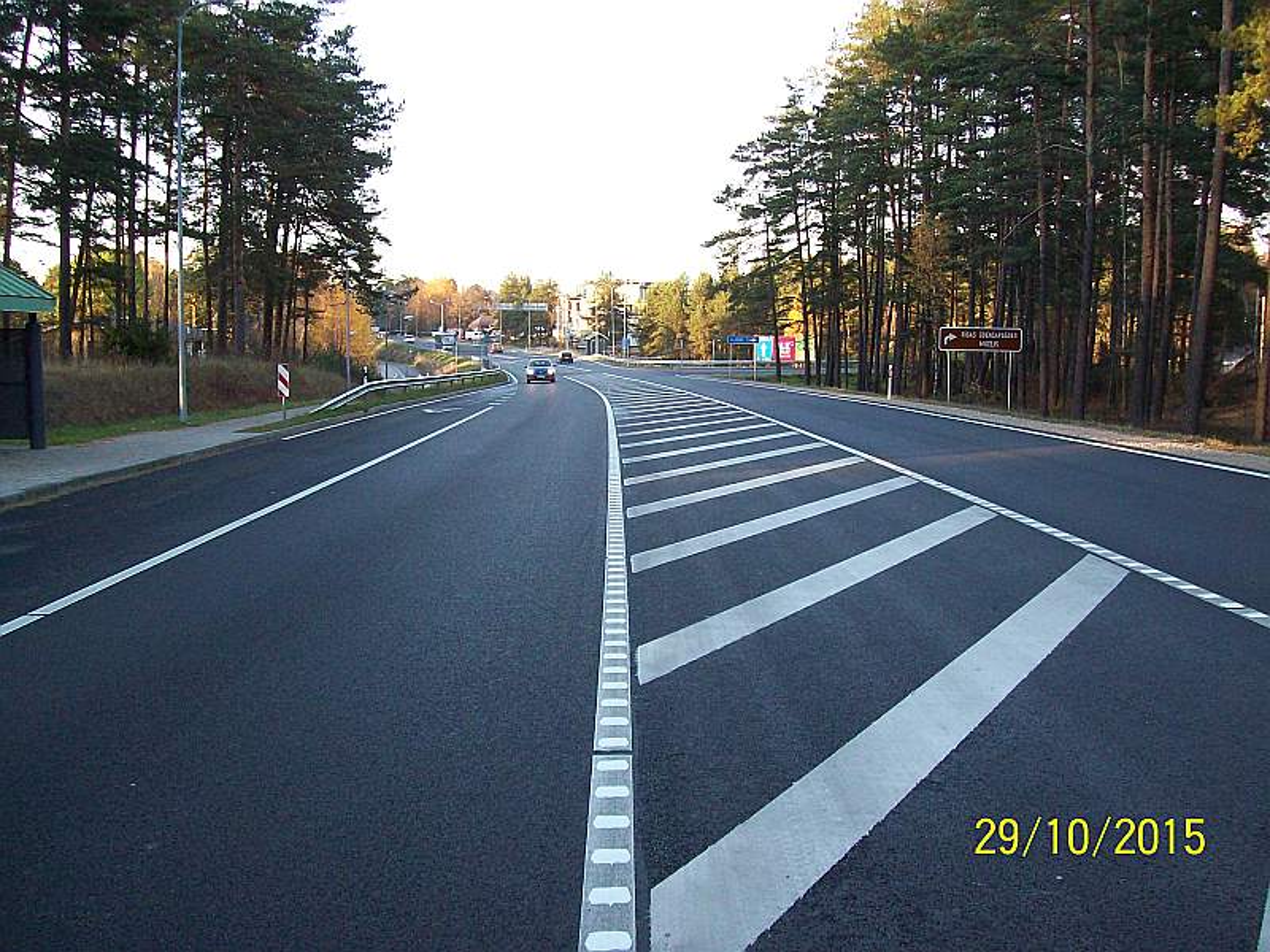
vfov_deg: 39.7
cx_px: 635
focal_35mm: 36
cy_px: 476
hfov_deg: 51.4
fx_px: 1321
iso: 200
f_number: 2.7
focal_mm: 6
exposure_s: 1/159
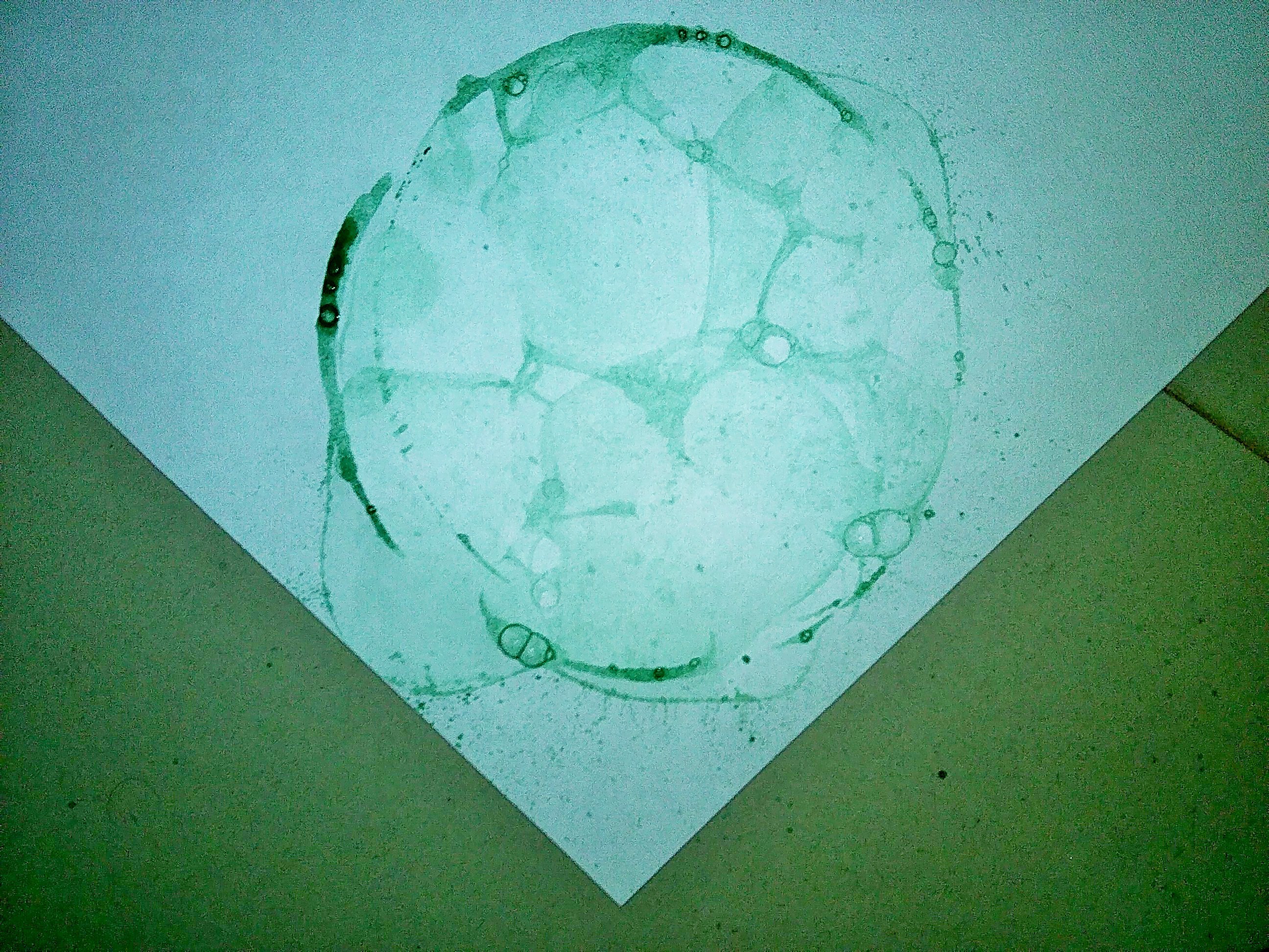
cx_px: 634
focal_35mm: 40
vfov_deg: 36.0
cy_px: 476
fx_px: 1466
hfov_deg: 46.8
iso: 461
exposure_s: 1/9.97
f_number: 2.4
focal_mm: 4.21
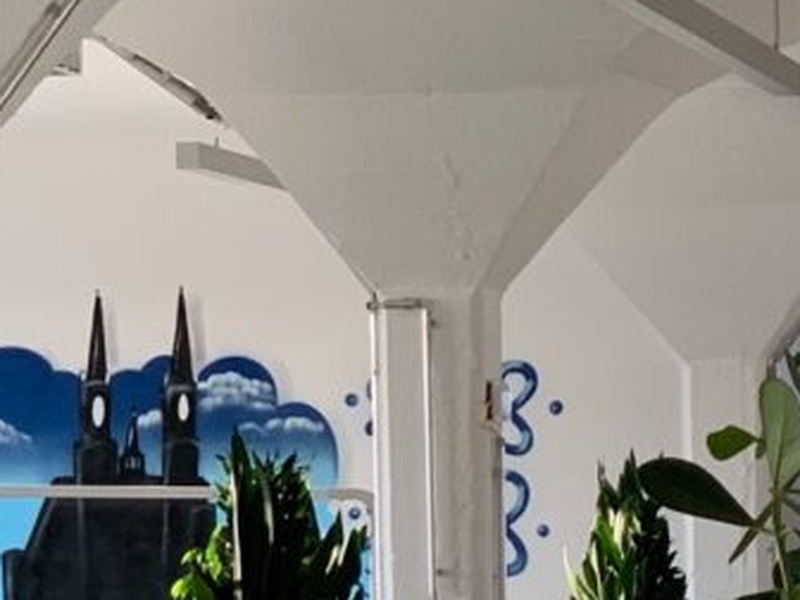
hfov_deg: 8.6
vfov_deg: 6.6
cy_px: 596
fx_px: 5223
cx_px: 1000
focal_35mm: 226
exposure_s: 1/122
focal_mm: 6
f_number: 2.4
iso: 80
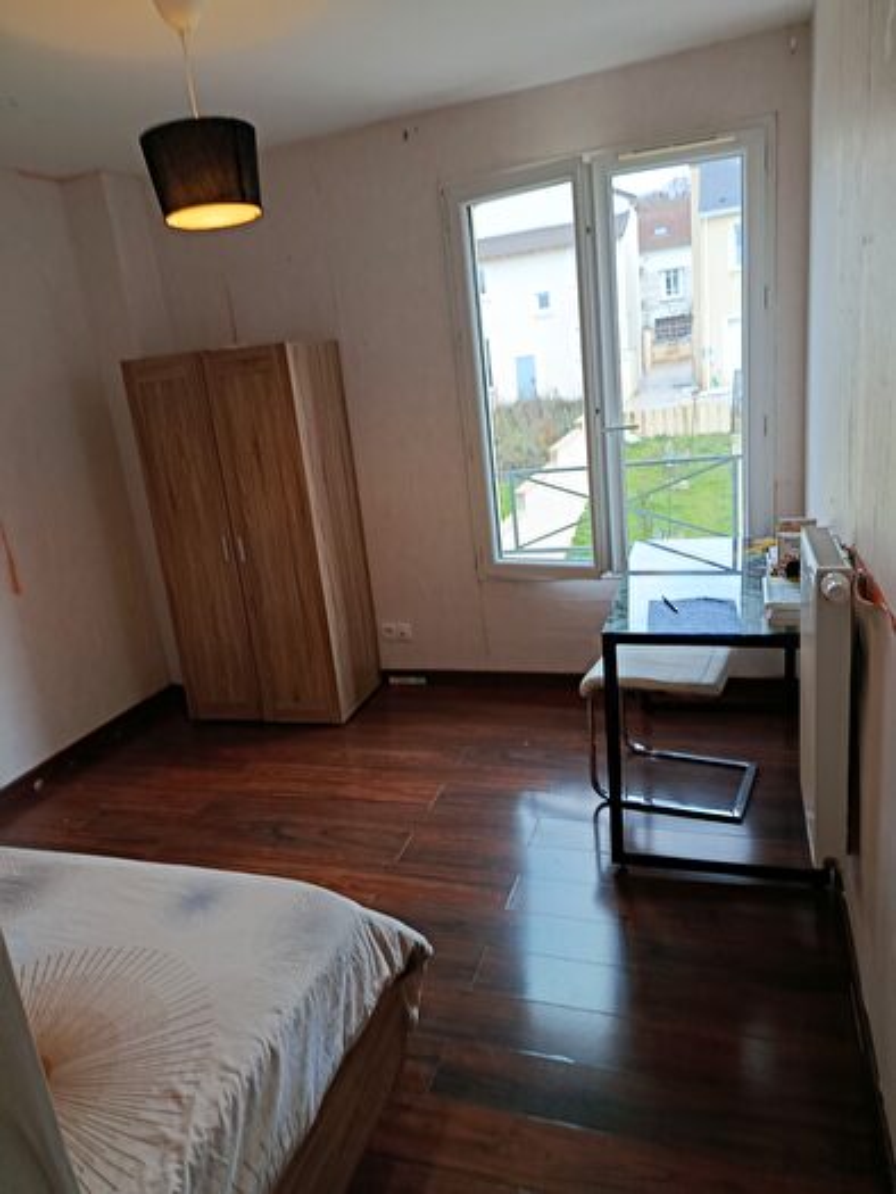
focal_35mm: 24
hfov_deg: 56.8
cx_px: 448
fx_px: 828
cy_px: 597
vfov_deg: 71.6
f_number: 1.7
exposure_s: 1/100
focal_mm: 5.24
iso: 213
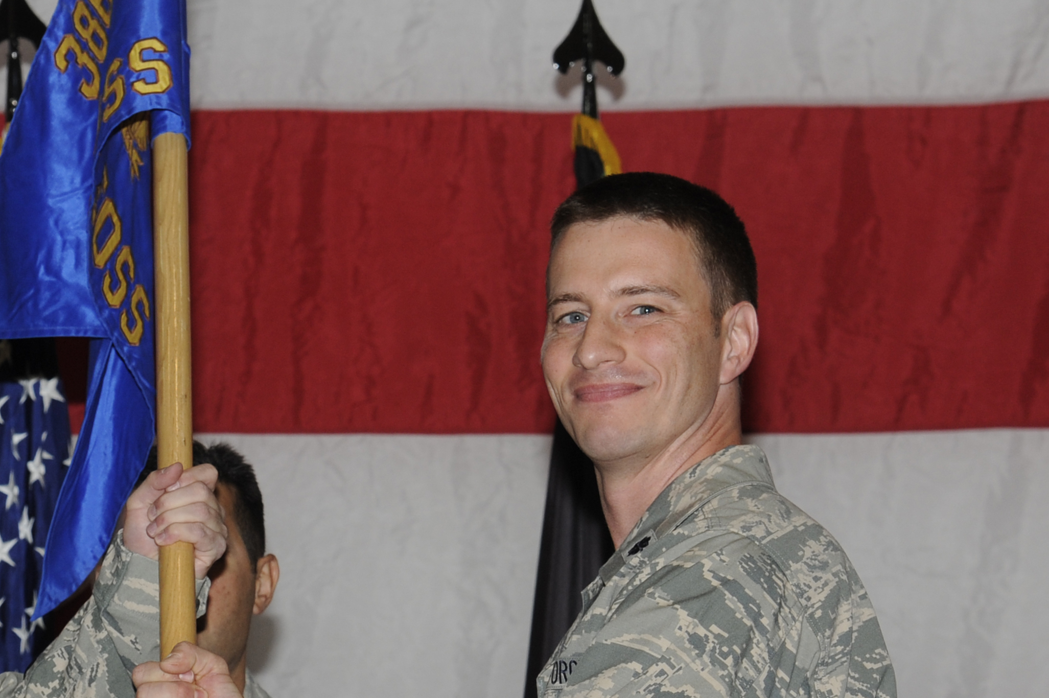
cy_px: 624
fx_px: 4950
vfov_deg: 8.0
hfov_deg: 12.0
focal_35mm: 170
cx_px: 170
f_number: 6.3
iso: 500
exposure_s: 1/60
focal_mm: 82
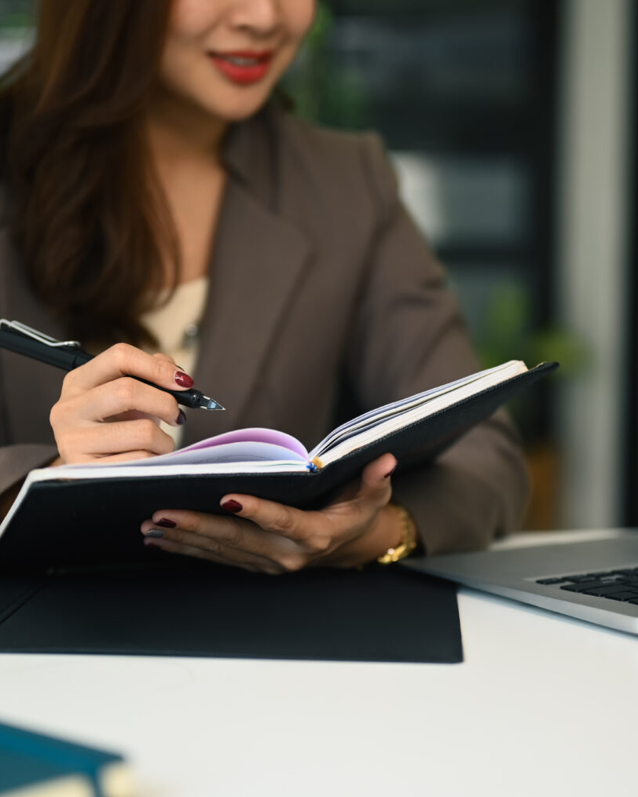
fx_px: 1676
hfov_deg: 21.6
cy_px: 401
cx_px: 320
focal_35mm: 71
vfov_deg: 26.8
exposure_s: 1/500
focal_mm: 50
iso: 250
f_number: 1.8
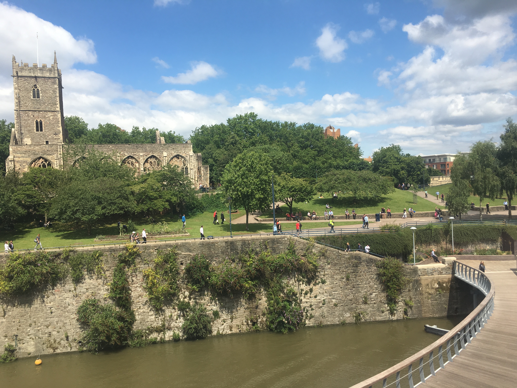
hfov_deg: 61.7
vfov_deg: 48.2
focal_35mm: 29
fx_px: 433
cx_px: 258
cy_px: 194
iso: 25
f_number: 2.2
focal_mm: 4.15
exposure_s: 1/1326
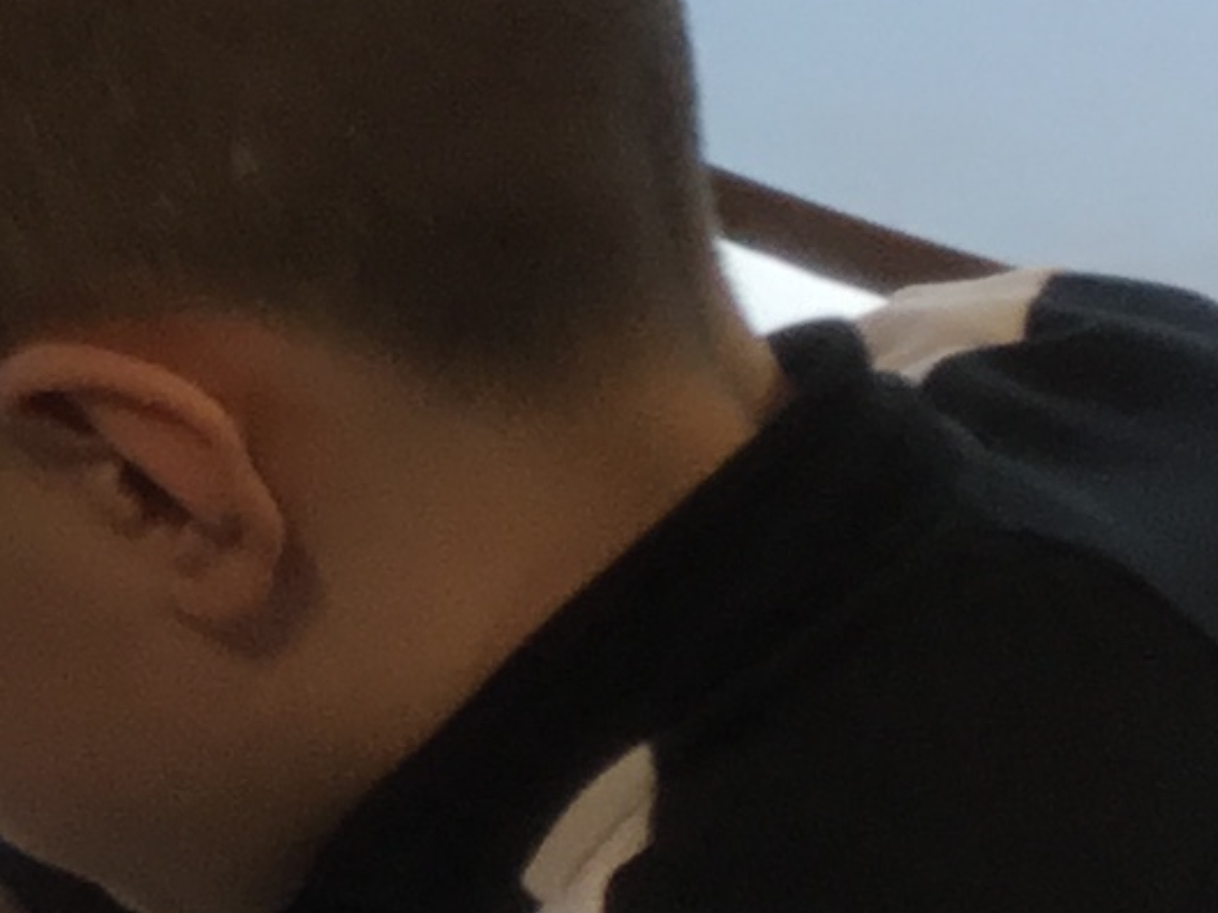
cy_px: 613
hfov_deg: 9.9
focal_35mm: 192
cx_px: -820
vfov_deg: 7.7
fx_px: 6754
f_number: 2.4
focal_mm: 3.3
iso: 25
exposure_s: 1/33
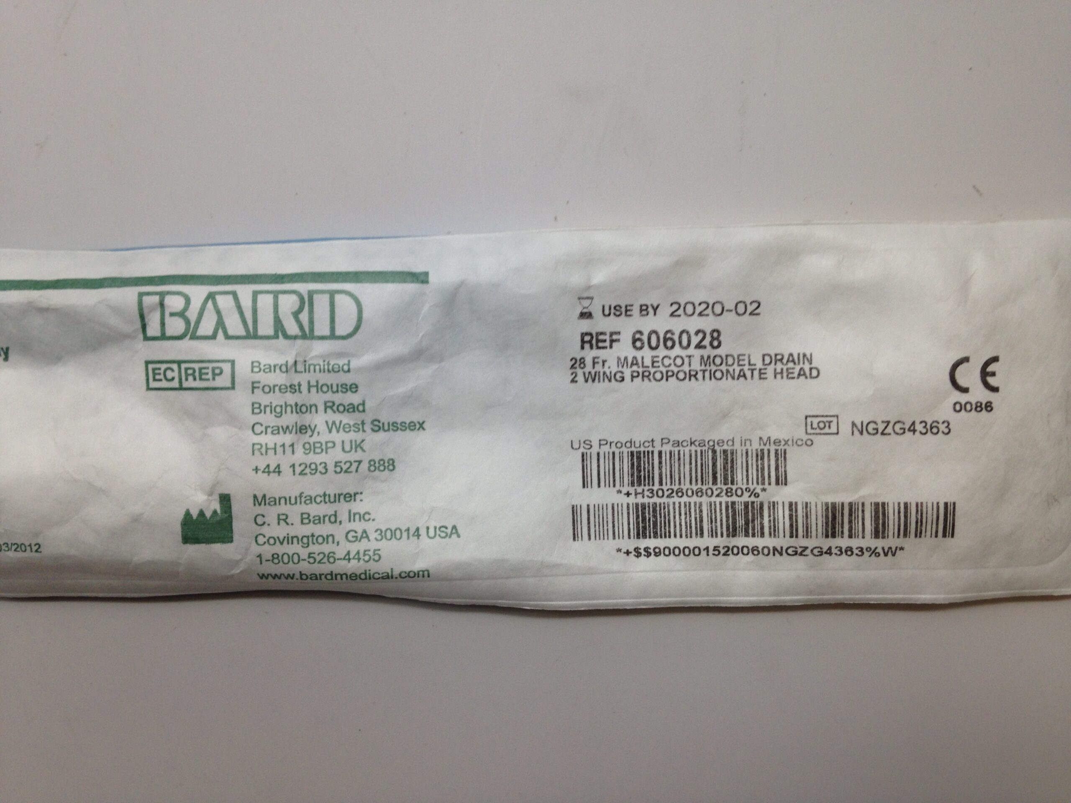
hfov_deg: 55.4
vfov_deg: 42.9
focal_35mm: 33
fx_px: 1021
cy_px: 402
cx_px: 536
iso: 50
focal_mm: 4.12
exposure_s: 1/60
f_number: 2.4
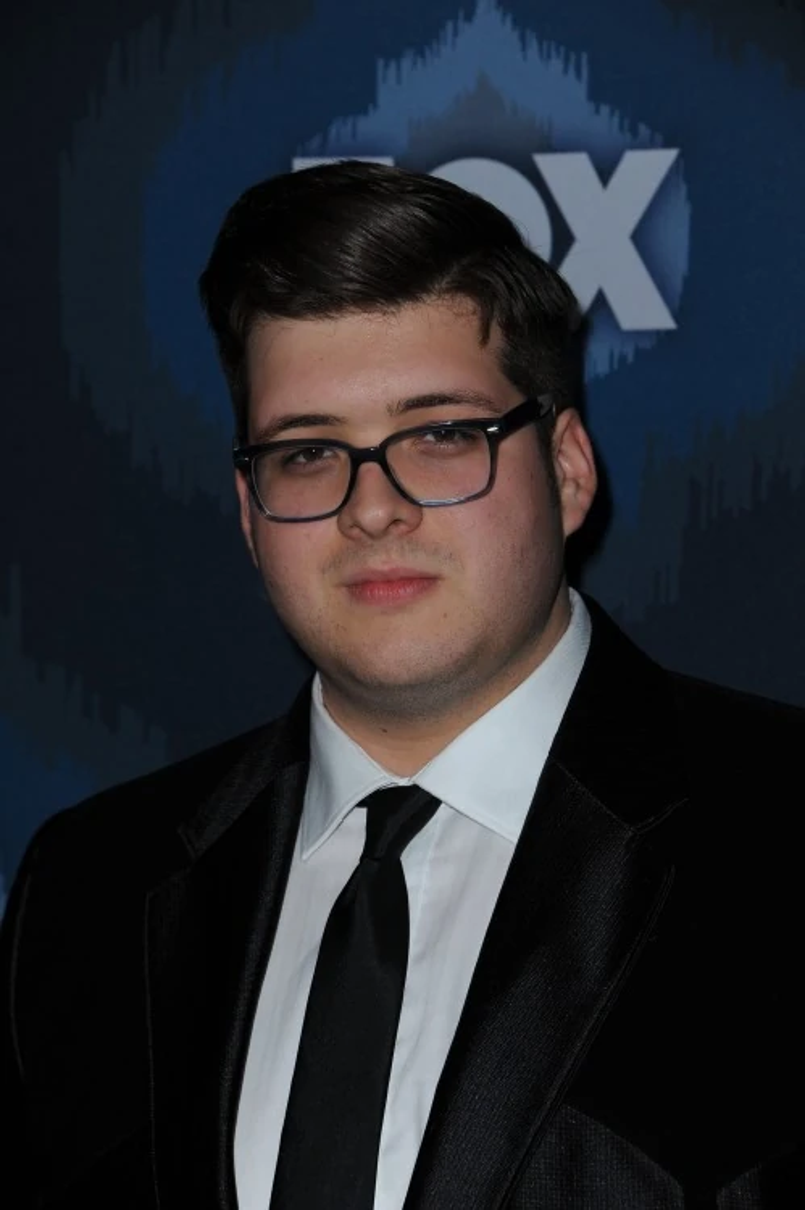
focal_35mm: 150
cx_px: 402
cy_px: 605
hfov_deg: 9.1
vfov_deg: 13.7
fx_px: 5038
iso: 500
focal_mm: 150
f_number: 7.1
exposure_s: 1/200
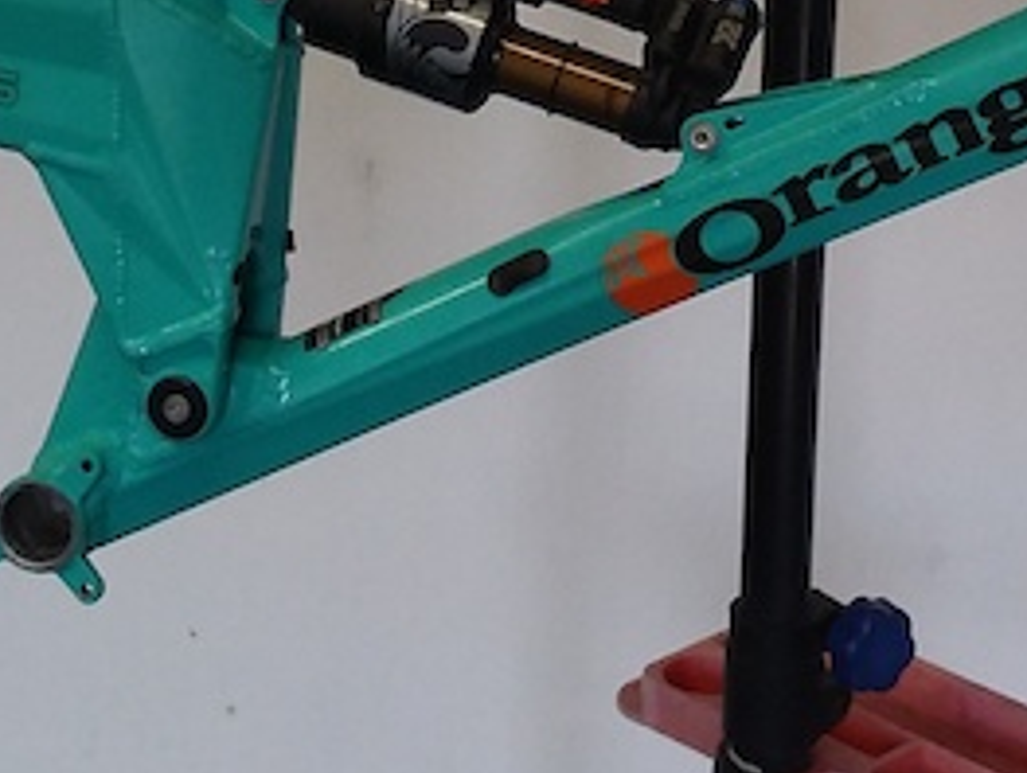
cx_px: 551
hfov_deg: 23.8
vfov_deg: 17.7
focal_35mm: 82
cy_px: 43
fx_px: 2436
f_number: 1.9
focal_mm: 2.91
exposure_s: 1/100
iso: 64
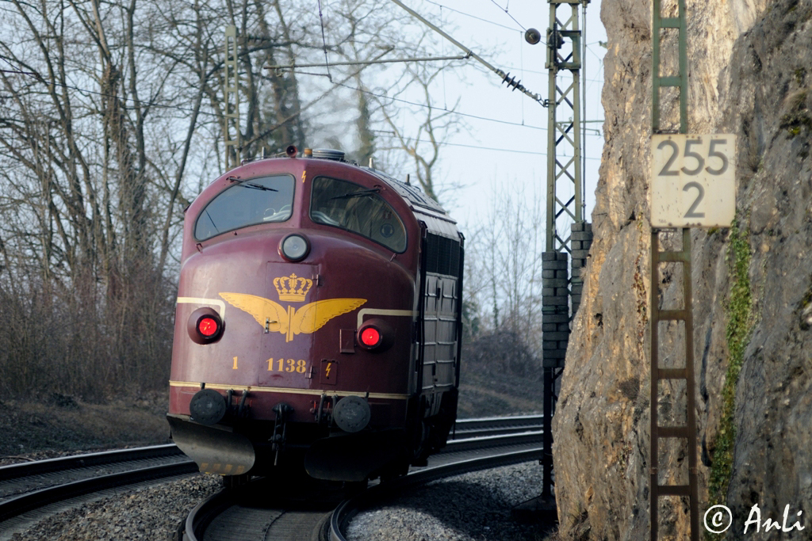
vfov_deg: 4.6
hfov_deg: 6.9
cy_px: 270
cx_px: 406
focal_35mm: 300
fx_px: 6767
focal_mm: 200
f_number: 2.8
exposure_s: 1/500
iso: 400
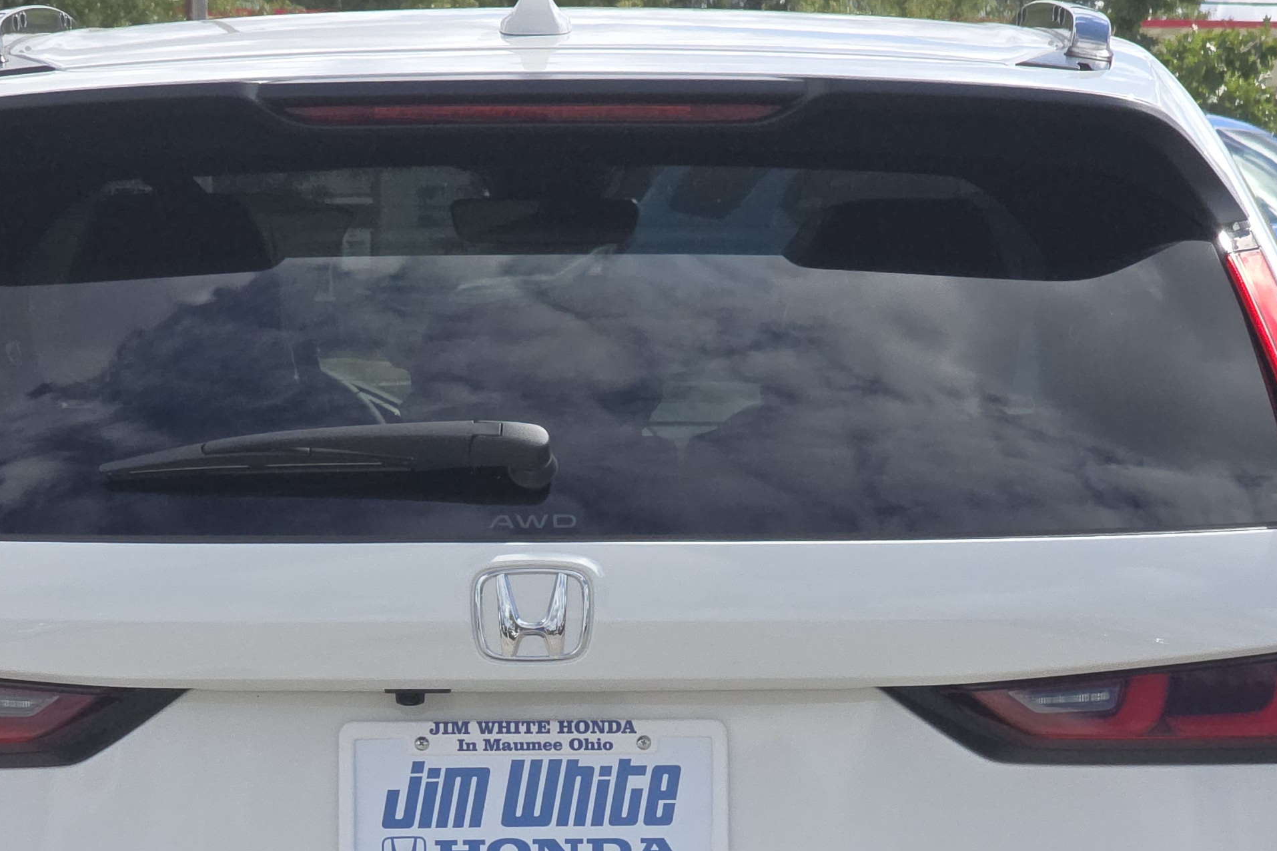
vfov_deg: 9.1
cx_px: 508
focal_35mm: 150
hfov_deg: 13.7
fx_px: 5320
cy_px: 924
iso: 50
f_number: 2.4
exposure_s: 1/1951
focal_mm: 7.9
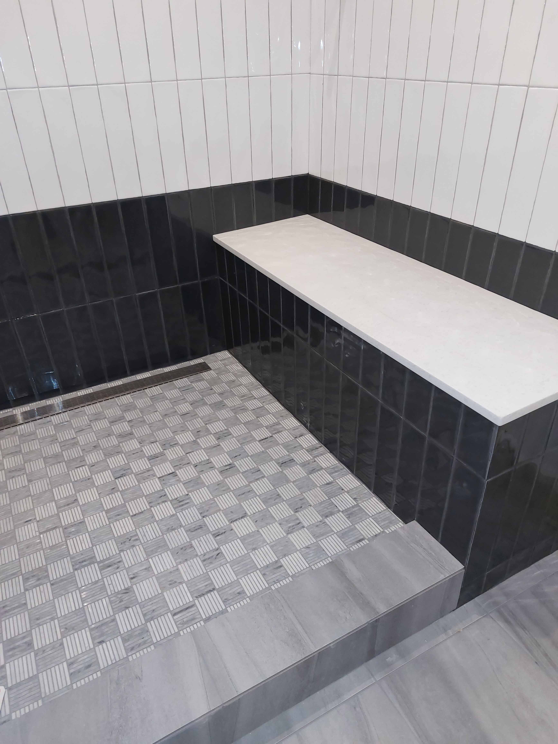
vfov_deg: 71.6
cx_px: 279
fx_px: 516
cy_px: 372
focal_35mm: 24
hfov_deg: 56.8
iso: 320
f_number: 1.8
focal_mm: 5.23
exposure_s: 1/120
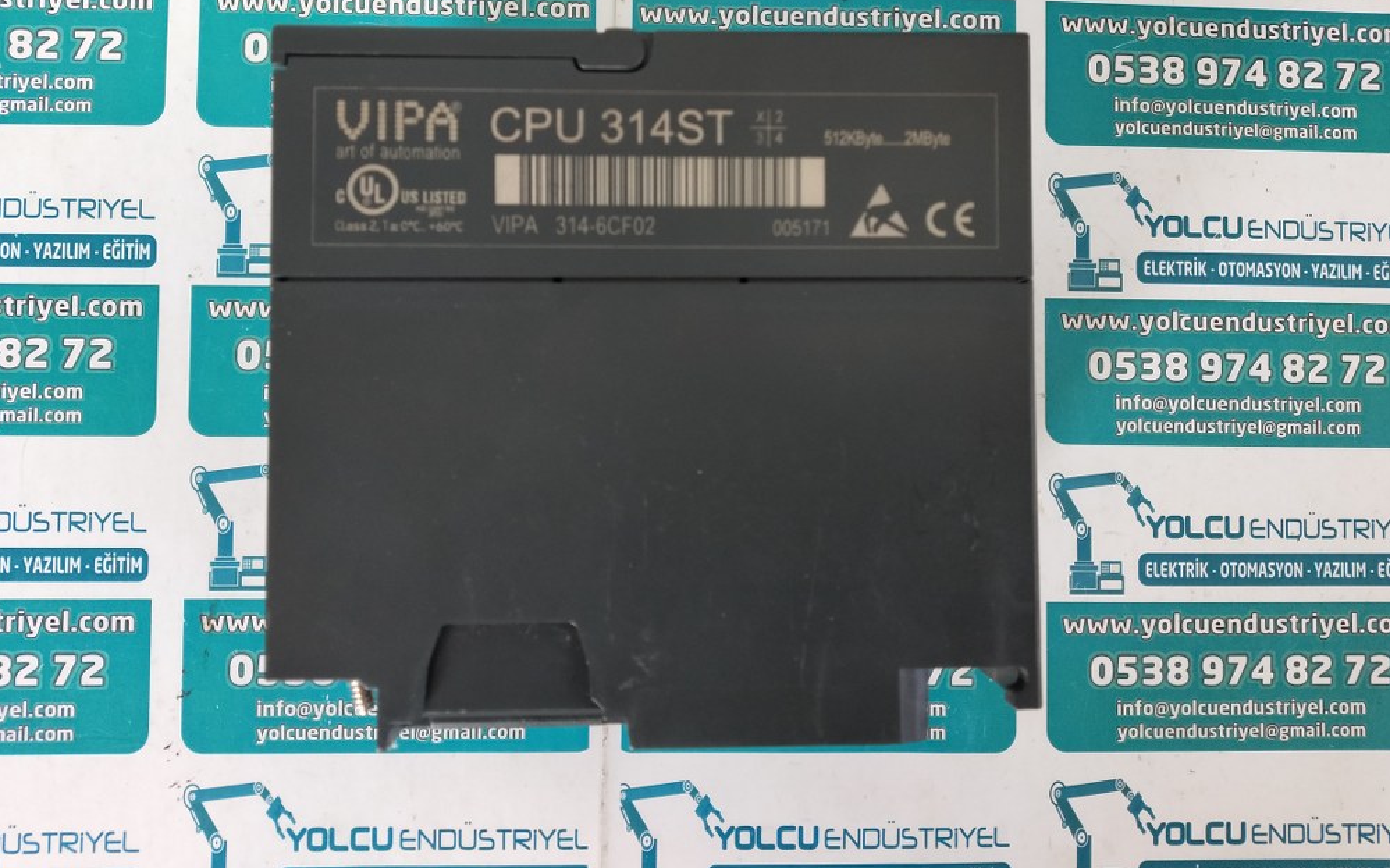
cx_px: 707
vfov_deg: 49.0
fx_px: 947
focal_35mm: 25
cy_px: 357
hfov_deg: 72.6
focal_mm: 3.99
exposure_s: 1/50
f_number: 1.7
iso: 94
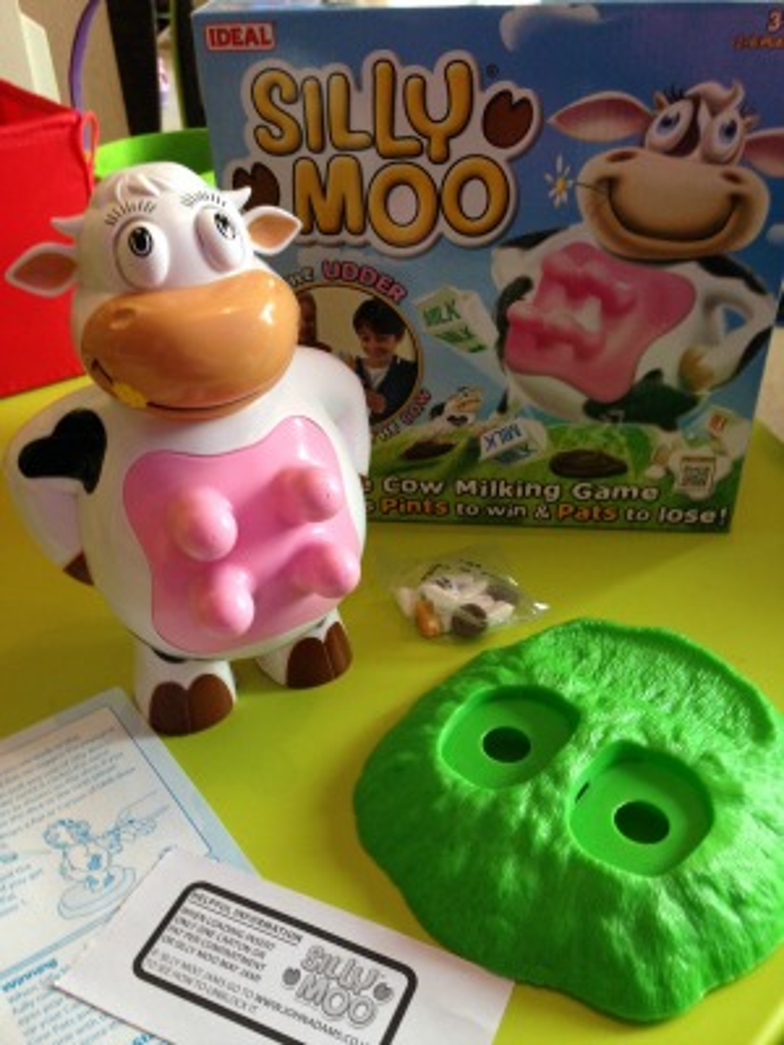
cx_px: 392
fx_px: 997
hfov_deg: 42.9
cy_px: 522
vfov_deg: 55.4
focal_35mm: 33
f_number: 2.4
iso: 125
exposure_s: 1/20
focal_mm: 4.12
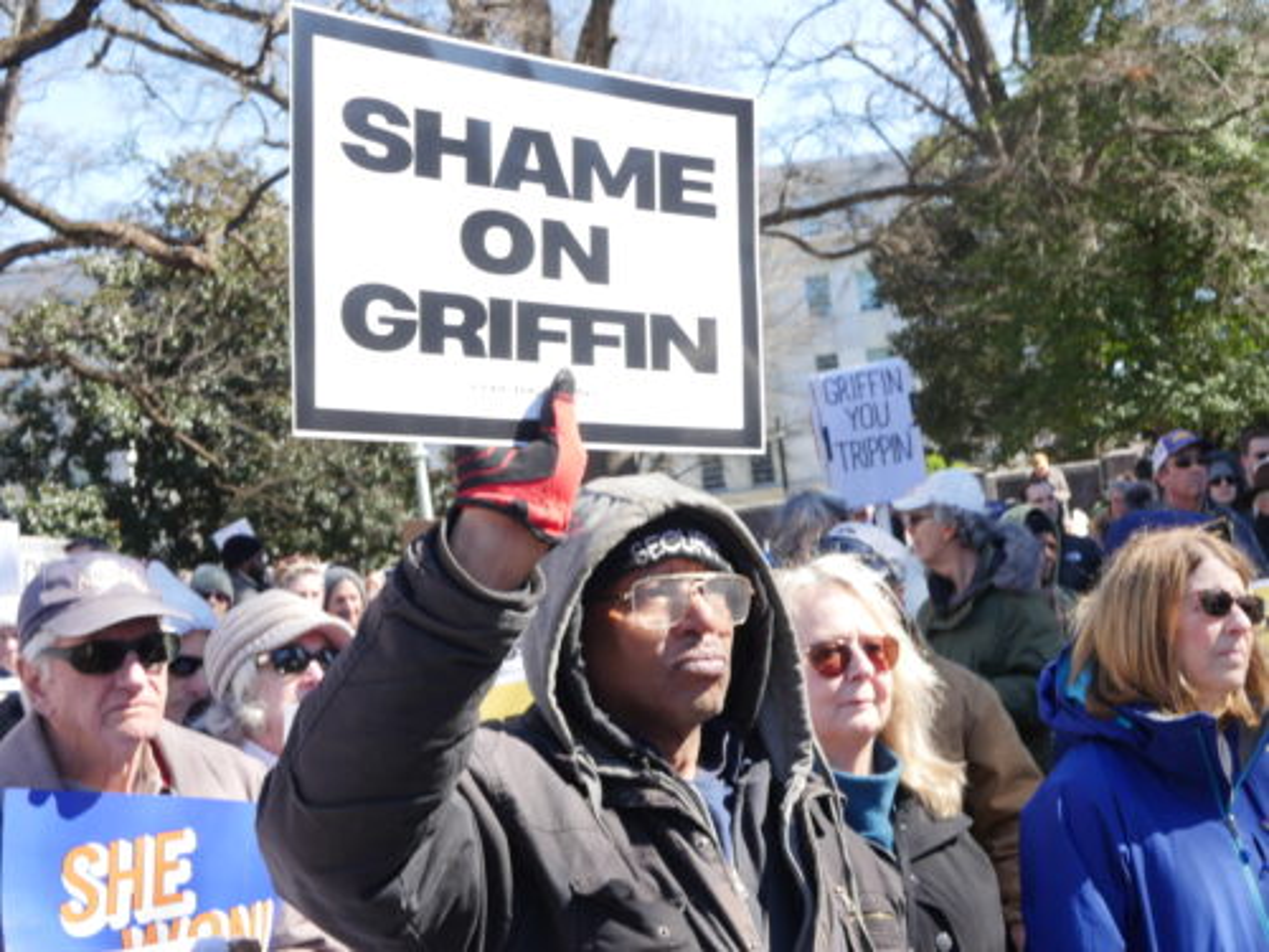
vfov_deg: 29.1
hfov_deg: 38.2
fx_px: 1833
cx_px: 634
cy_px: 476
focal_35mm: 50
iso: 200
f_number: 8
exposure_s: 1/60
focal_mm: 25
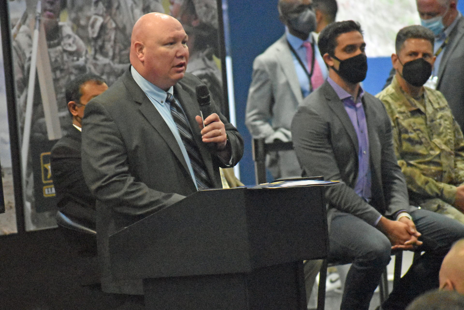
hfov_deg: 8.1
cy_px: 155
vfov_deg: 5.4
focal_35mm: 255
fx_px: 3288
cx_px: 232
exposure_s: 1/320
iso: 12800
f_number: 5
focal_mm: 170
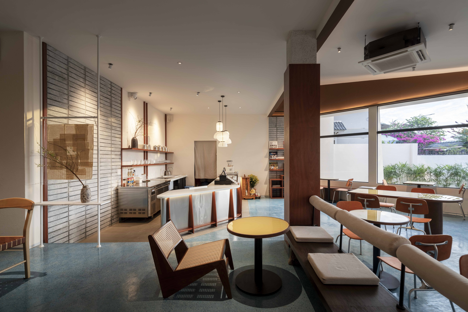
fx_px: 208
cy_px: 156
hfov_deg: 96.7
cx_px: 234
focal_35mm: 16
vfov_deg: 73.7
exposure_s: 1/80
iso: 200
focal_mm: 16
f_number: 8
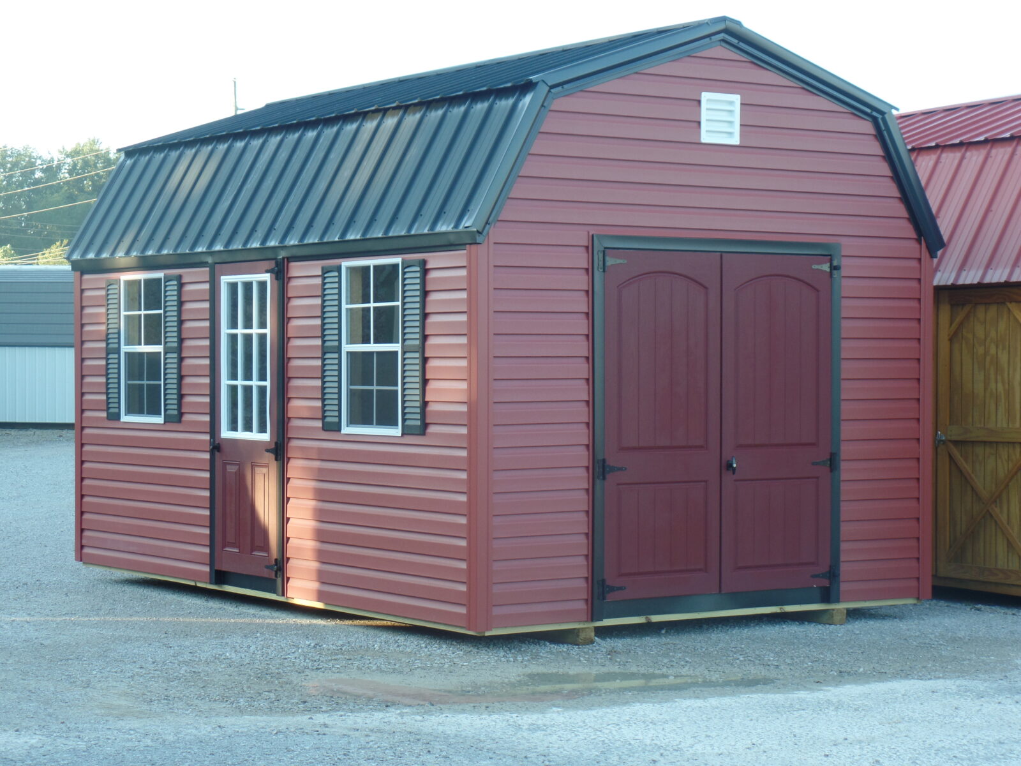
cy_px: 383
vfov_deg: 18.9
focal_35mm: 78
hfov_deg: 25.0
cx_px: 510
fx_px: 2301
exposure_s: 1/60
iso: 80
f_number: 3.8
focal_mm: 13.9
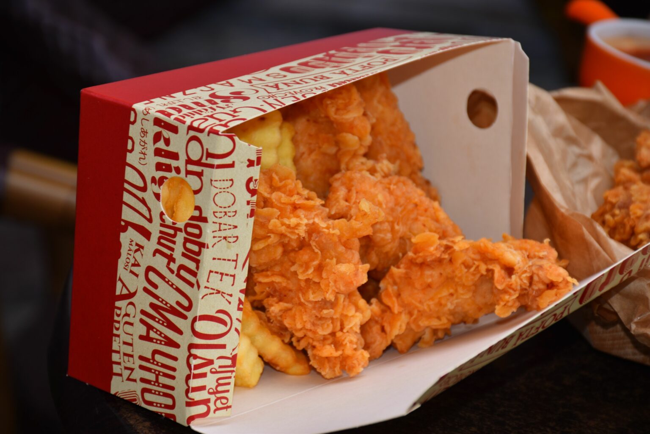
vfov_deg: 7.0
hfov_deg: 10.5
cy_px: 217
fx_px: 3521
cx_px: 325
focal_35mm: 195
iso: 100
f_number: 6.7
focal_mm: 130
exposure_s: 1/200
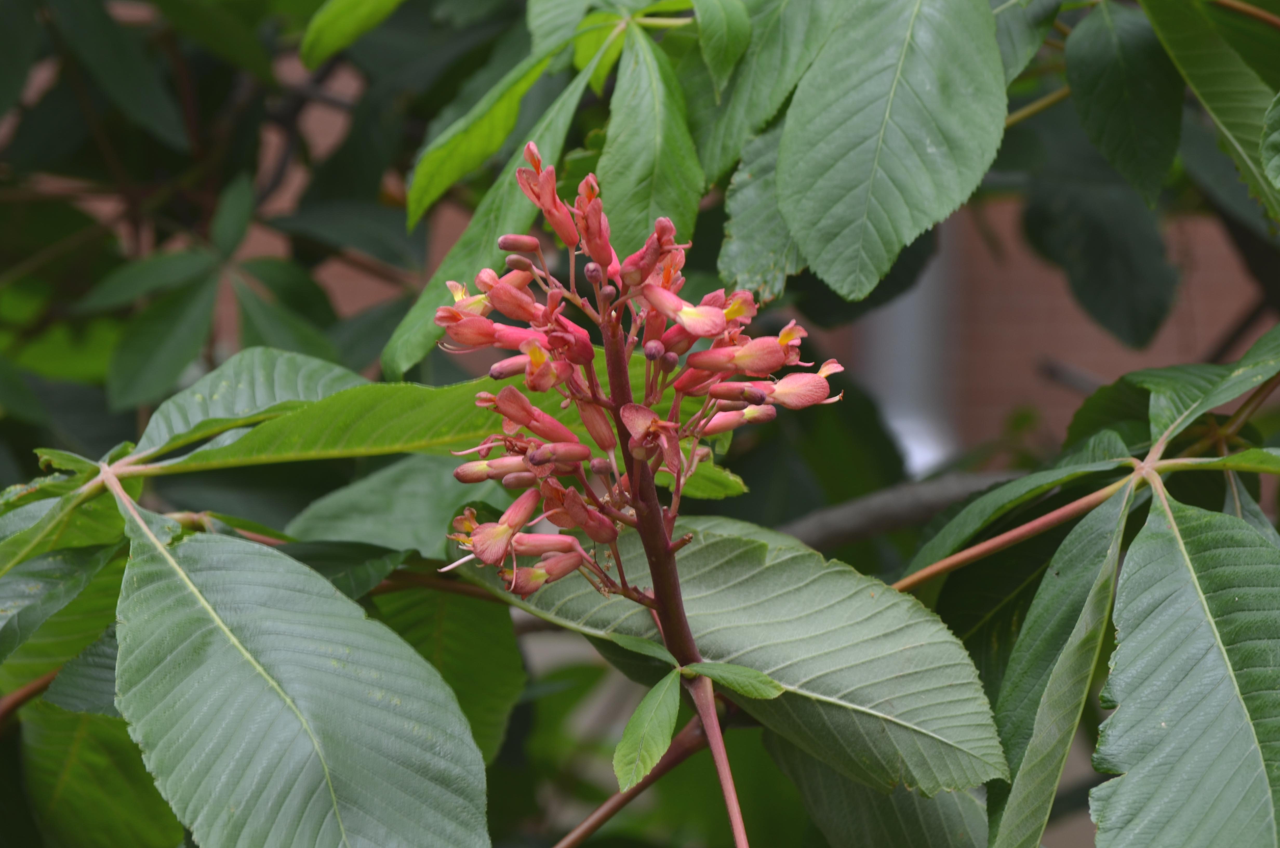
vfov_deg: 6.1
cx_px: 640
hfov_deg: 9.2
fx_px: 7983
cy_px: 424
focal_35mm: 225
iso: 100
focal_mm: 150
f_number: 8
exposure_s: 1/50
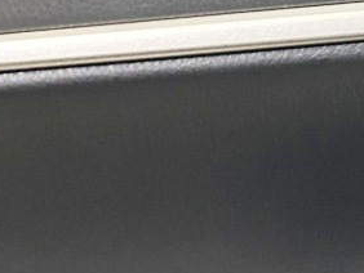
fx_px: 1831
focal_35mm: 174
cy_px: 86
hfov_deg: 10.7
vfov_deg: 8.5
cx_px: 623
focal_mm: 6.86
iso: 640
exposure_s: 1/30
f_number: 1.78
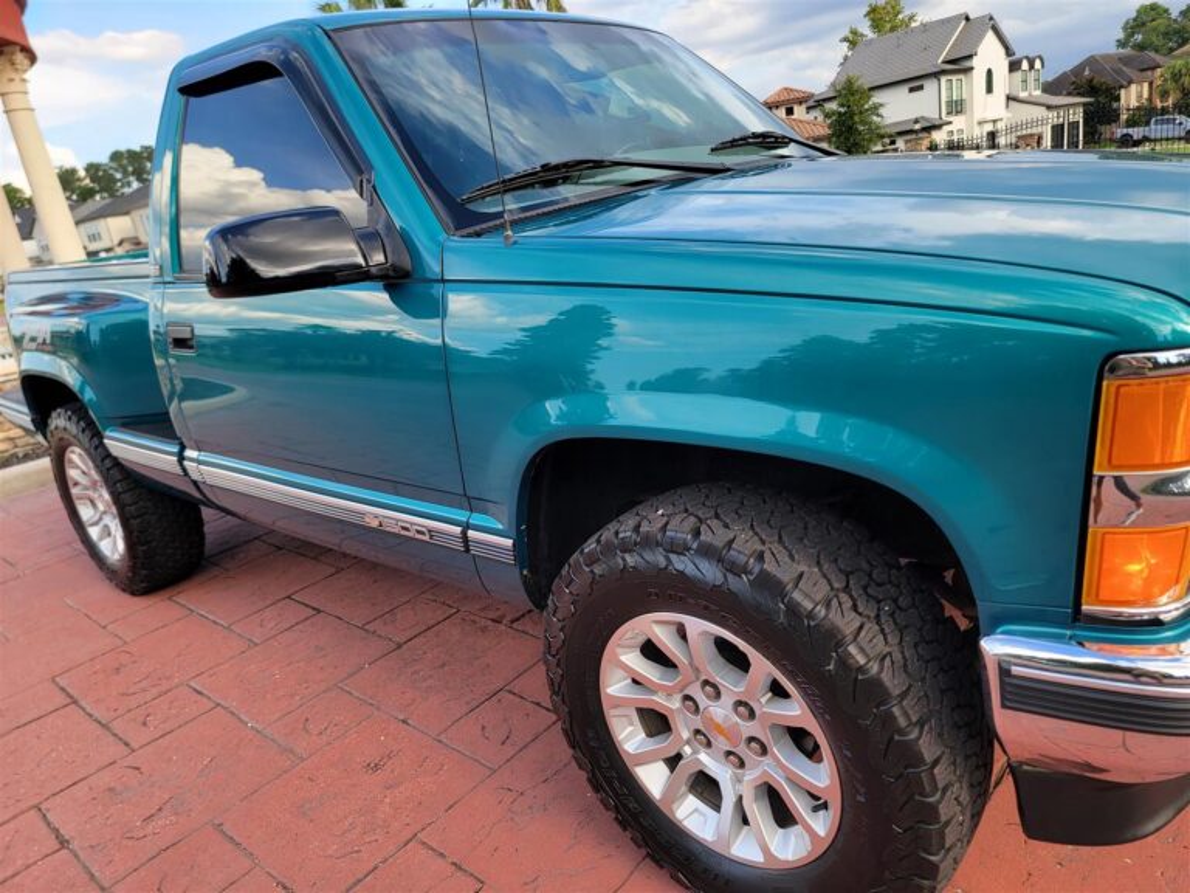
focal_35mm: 24
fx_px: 825
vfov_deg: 56.8
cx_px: 595
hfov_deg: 71.6
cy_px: 446
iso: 16
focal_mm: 6.7
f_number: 1.8
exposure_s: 1/137
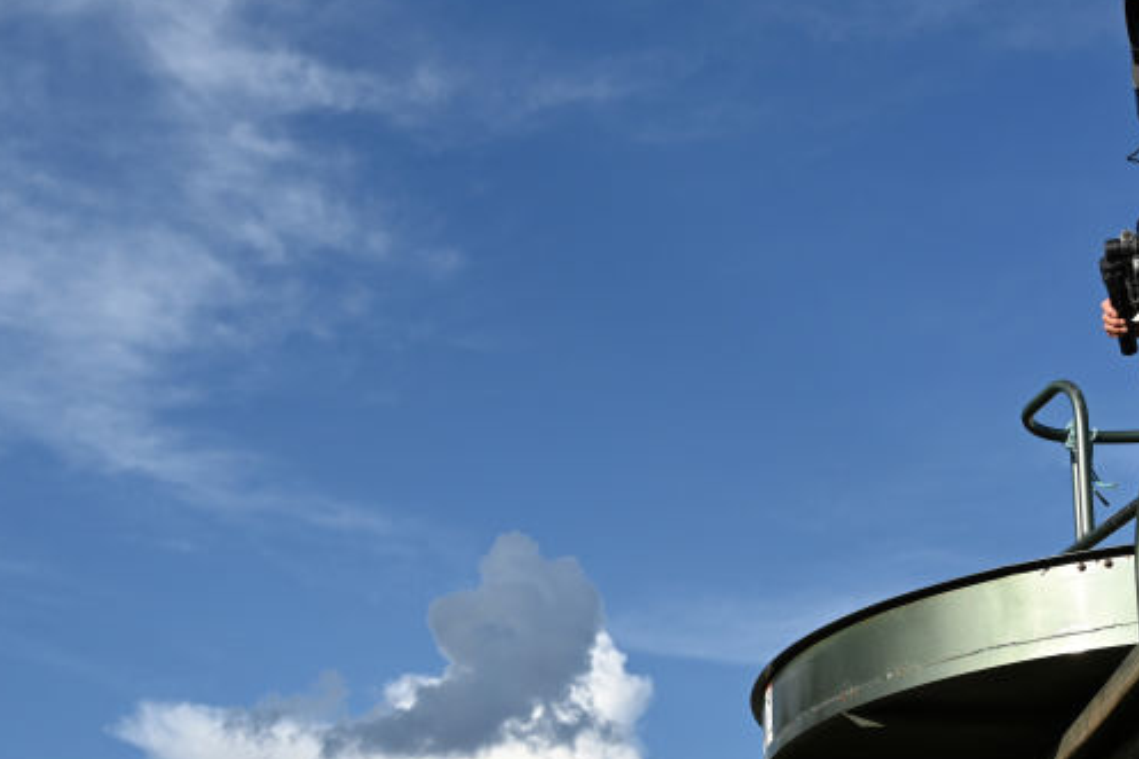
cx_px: 667
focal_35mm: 68
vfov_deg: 20.0
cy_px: 494
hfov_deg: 29.6
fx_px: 2151
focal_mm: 33
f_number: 7.1
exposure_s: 1/500
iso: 200
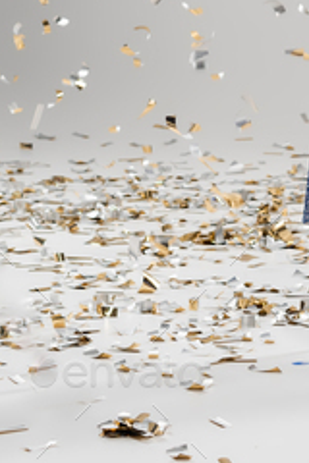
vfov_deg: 10.8
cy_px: -222
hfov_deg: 7.4
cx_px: 402
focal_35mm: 184
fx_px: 2369
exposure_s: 1/160
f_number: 5
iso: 125
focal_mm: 50
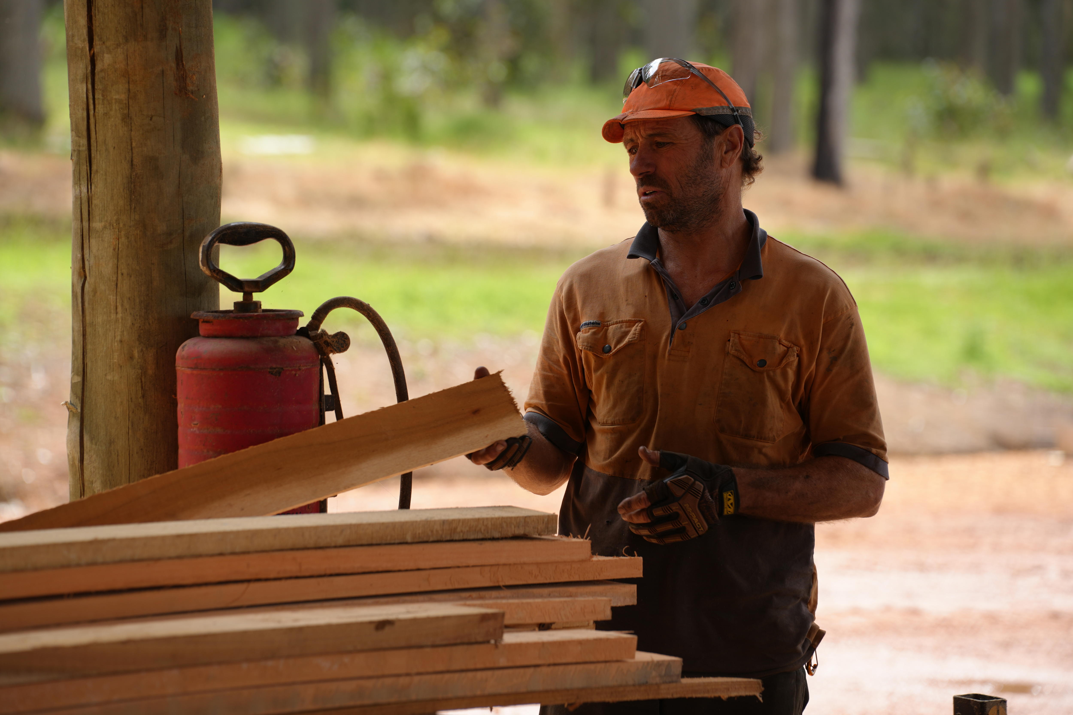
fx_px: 4470
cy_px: 358
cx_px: 536
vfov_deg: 9.1
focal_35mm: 150
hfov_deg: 13.7
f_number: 4.5
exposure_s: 1/320
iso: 100
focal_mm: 150
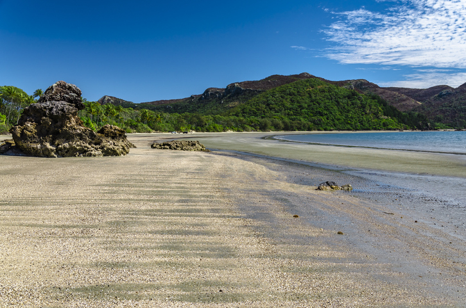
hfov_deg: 51.4
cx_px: 233
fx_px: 484
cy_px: 154
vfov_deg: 35.3
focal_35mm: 38
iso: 160
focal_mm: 25
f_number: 7.1
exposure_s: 1/200
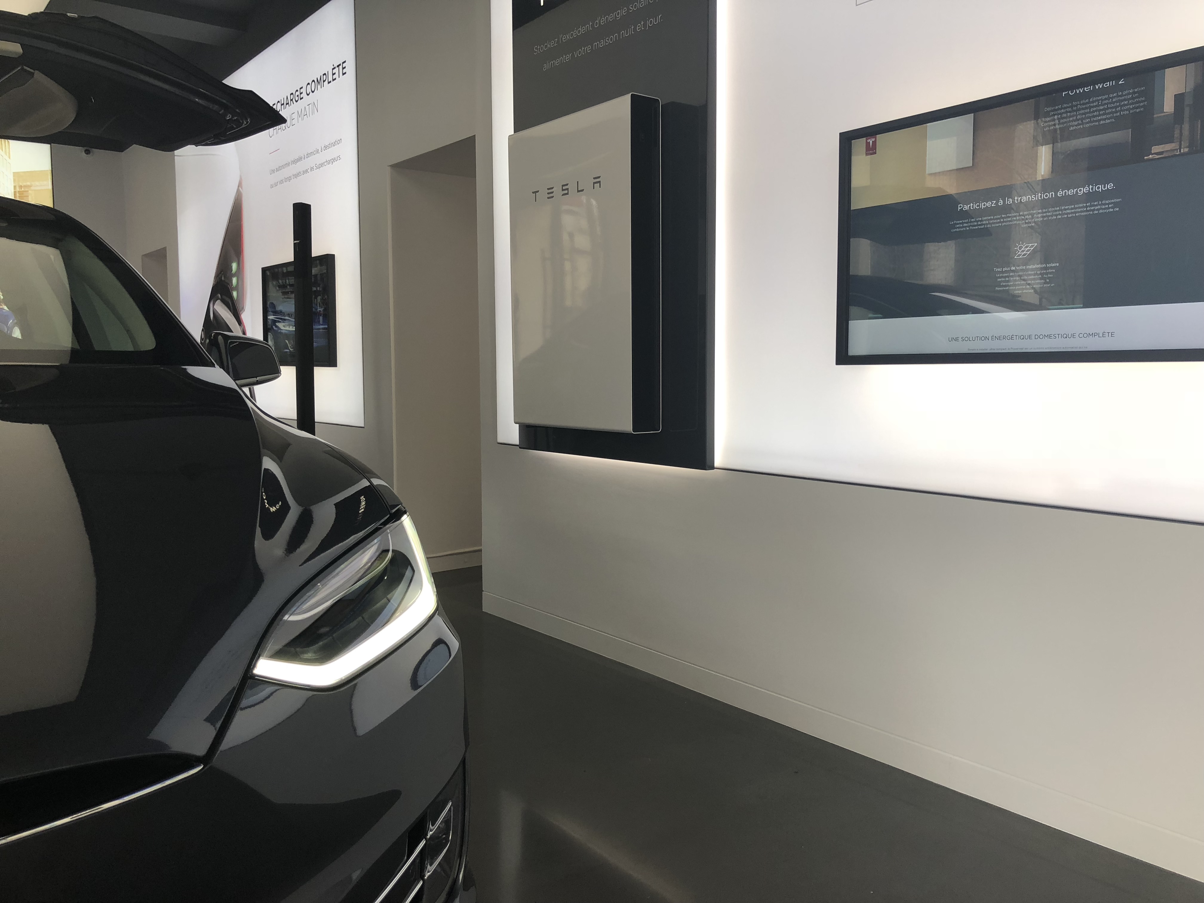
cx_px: 602
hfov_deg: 63.4
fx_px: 974
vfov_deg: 49.7
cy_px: 452
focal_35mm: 28
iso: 32
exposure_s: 1/97
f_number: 1.8
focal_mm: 4
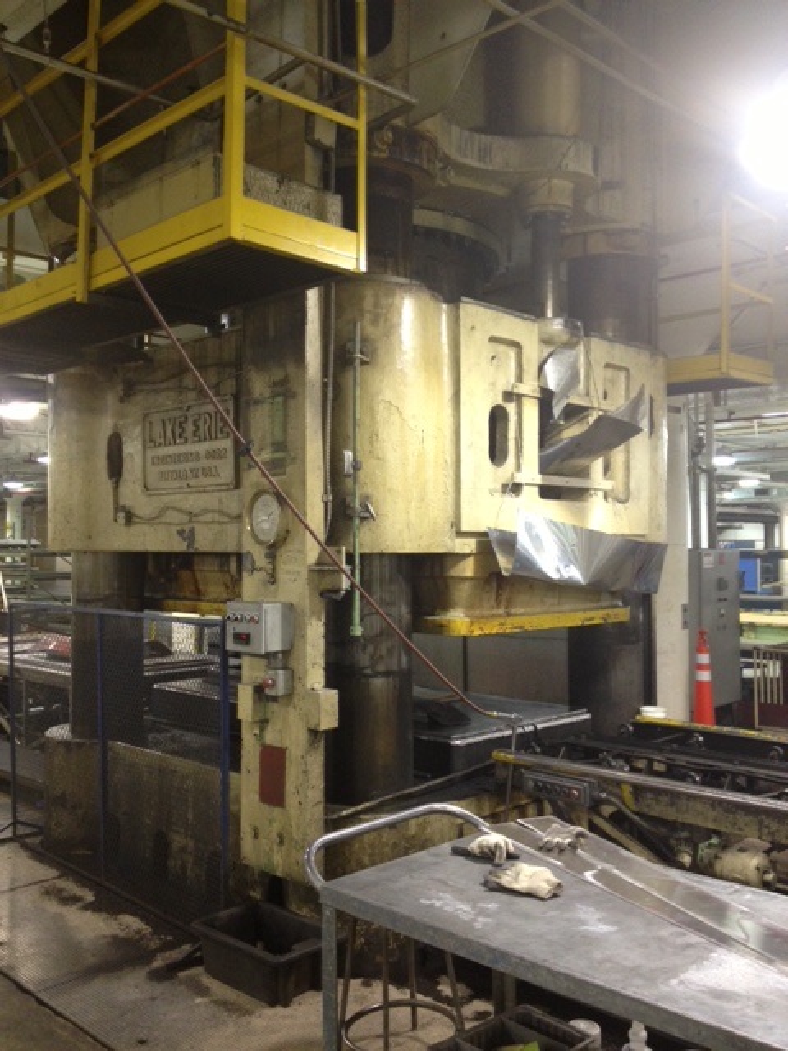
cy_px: 526
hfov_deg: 40.7
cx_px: 394
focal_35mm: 35
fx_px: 1062
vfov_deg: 52.6
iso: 160
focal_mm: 4.28
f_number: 2.4
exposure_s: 1/20
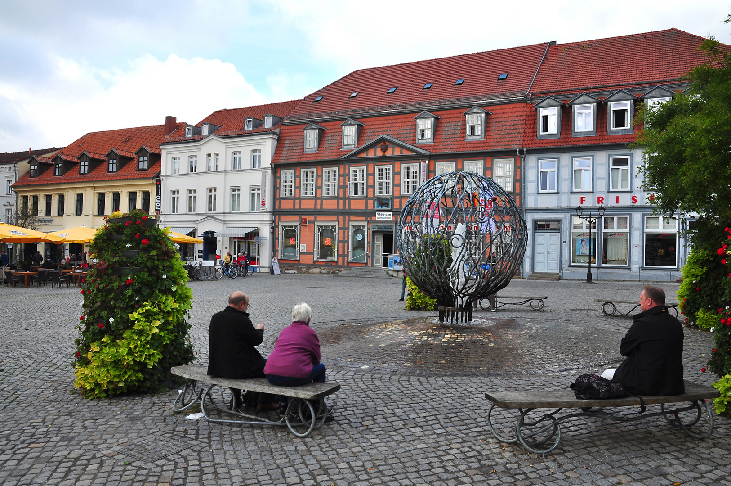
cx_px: 366
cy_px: 243
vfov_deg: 50.3
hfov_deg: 70.5
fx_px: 517
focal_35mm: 26
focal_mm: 17
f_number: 8
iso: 200
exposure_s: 1/250
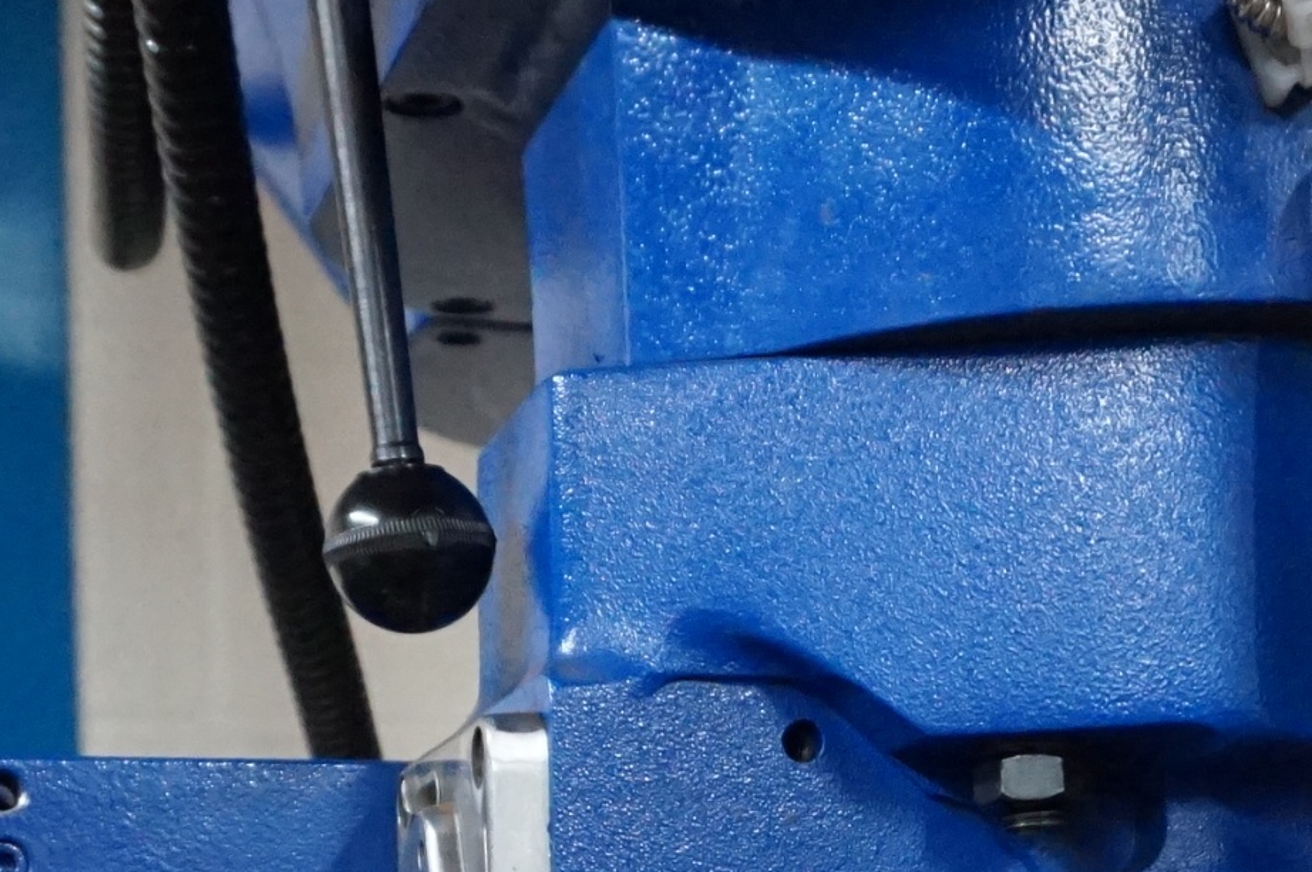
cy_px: 1192
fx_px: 3095
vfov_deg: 15.2
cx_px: 975
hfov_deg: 23.7
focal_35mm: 85
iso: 3200
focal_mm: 16
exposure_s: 1/125
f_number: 3.5
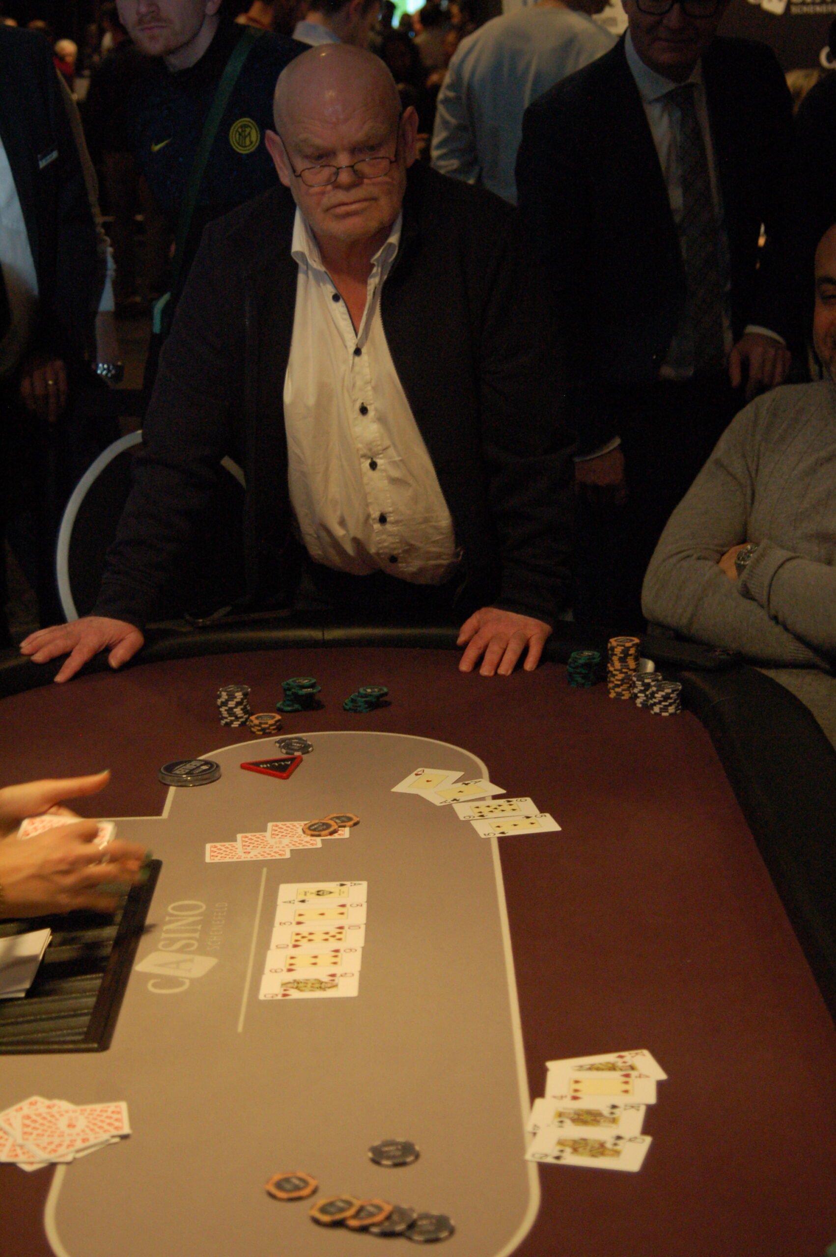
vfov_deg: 29.9
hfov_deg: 20.1
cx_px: 418
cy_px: 628
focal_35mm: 68
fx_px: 2356
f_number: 4.5
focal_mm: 45
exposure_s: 1/60
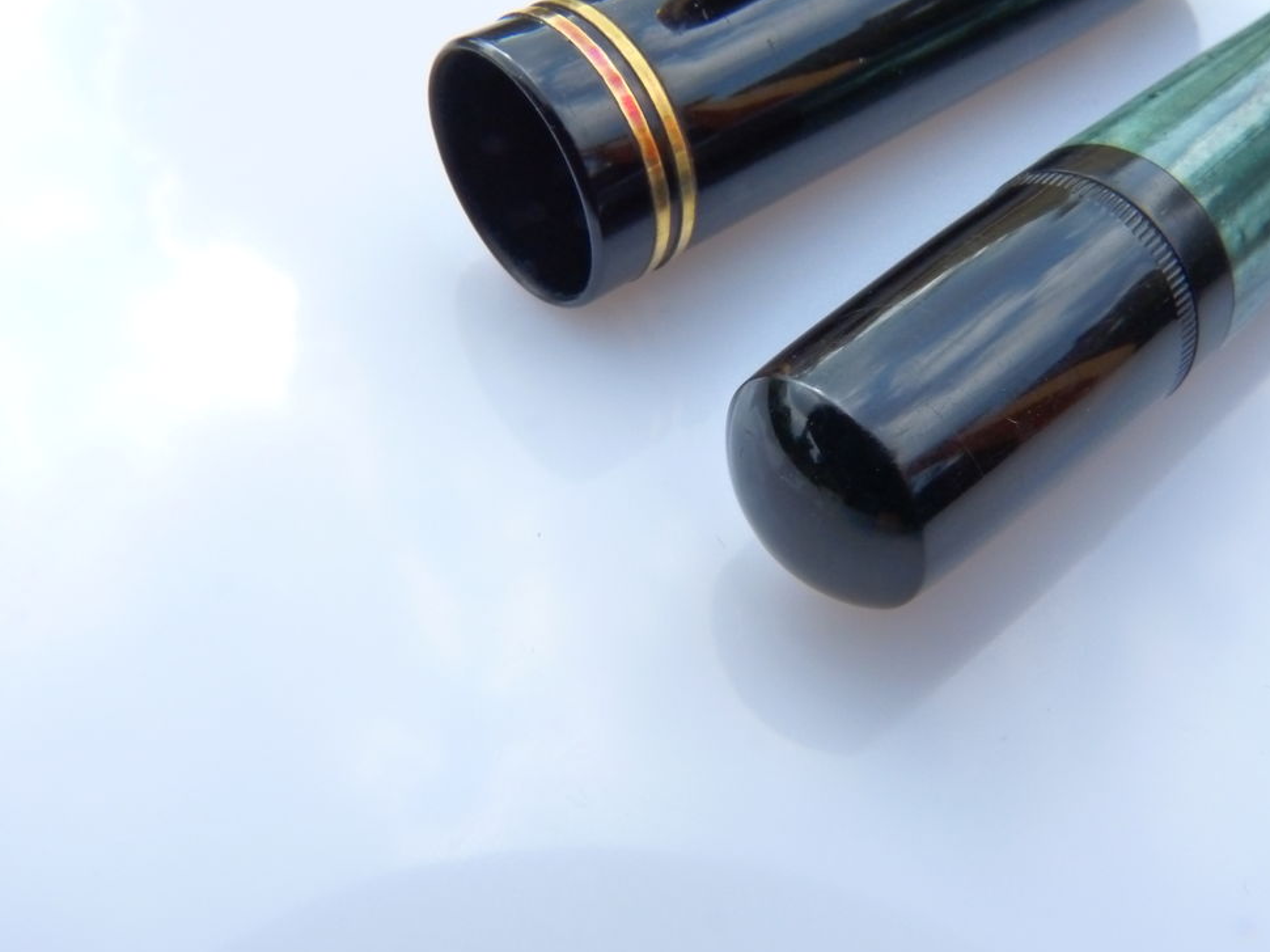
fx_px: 1210
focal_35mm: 33
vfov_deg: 42.7
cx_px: 796
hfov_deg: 54.7
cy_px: 373
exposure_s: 1/125
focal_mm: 4.5
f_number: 8
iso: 400
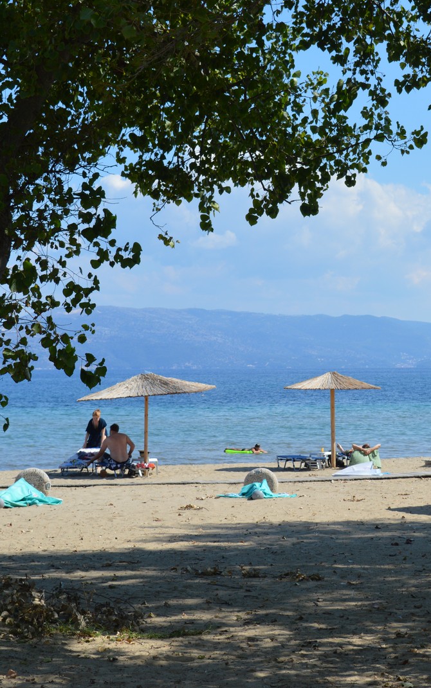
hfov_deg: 14.8
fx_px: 1653
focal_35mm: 88
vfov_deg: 23.5
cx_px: 358
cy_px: 343
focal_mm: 38
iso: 100
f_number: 9
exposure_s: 1/320
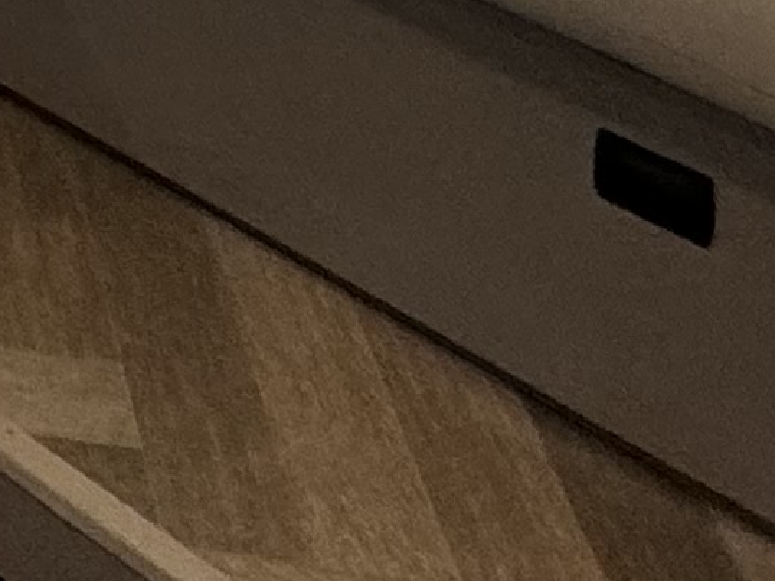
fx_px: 2350
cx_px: -824
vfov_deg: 11.0
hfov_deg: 14.9
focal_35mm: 105
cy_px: -956
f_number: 2.2
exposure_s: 1/99
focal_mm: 2.22
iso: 160
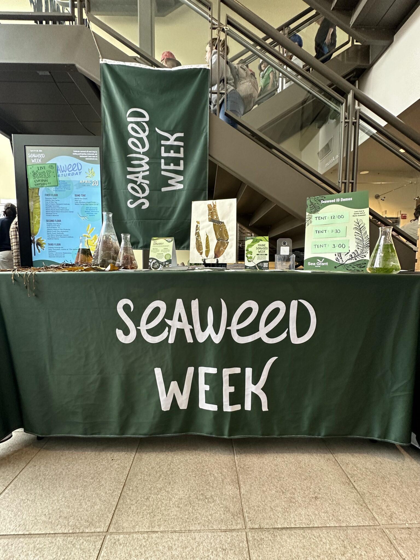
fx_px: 226
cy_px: 280
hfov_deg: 85.7
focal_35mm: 14
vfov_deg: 102.1
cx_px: 210
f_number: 2.2
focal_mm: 2.22
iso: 250
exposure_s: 1/120
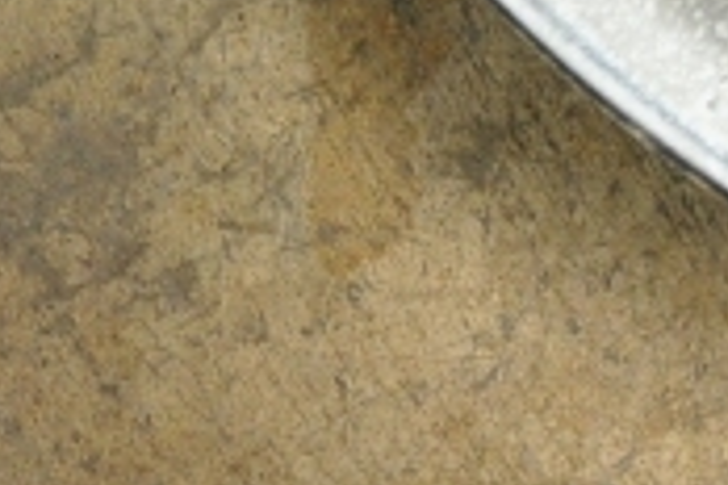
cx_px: 1565
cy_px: -1018
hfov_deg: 7.0
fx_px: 5687
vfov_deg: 4.7
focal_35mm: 281
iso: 800
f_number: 4
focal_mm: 29
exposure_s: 1/80
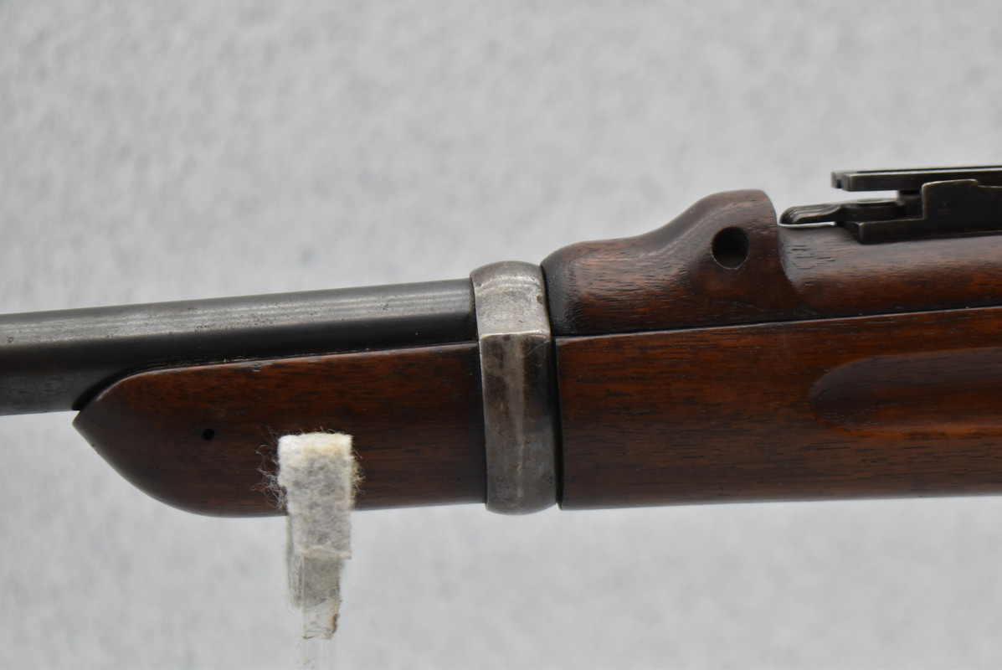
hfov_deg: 24.6
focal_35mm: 82
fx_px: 2298
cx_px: 501
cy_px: 335
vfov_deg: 16.6
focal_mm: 55
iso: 200
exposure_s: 1/60
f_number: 5.6
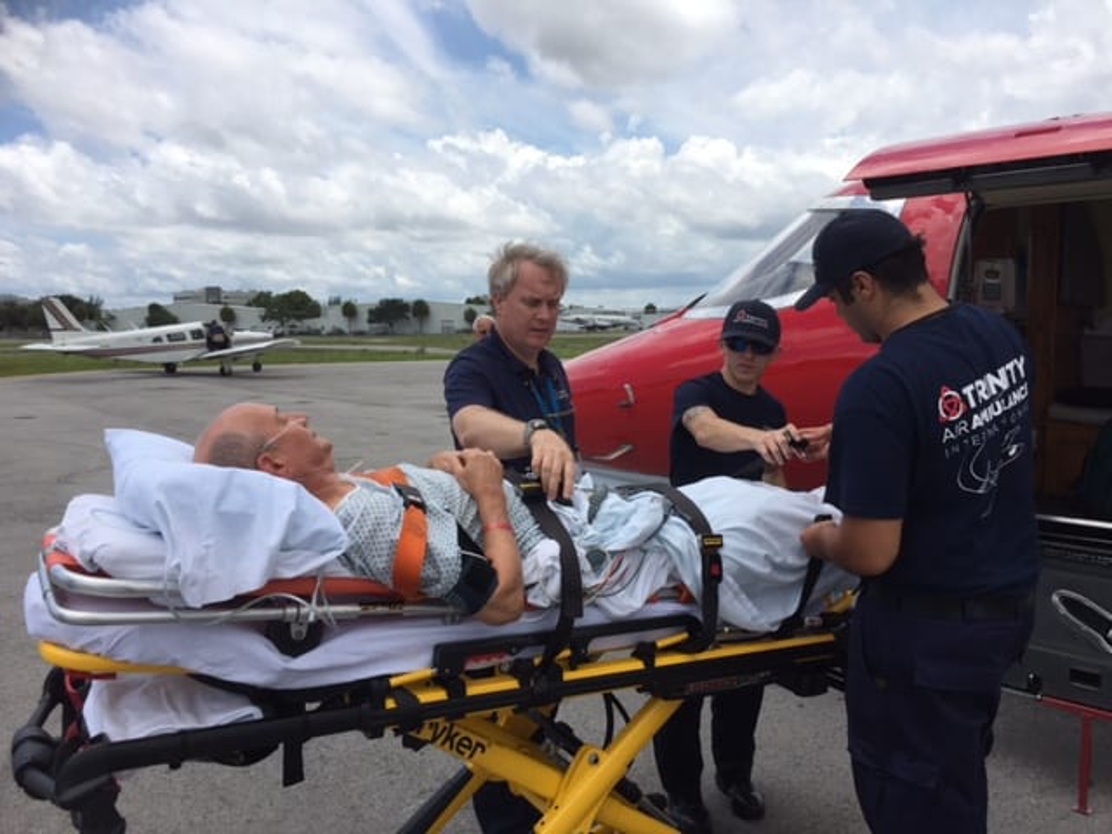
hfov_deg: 61.7
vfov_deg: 48.2
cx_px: 556
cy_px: 417
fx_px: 932
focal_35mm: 29
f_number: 2.2
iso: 32
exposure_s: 1/2825
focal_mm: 4.15
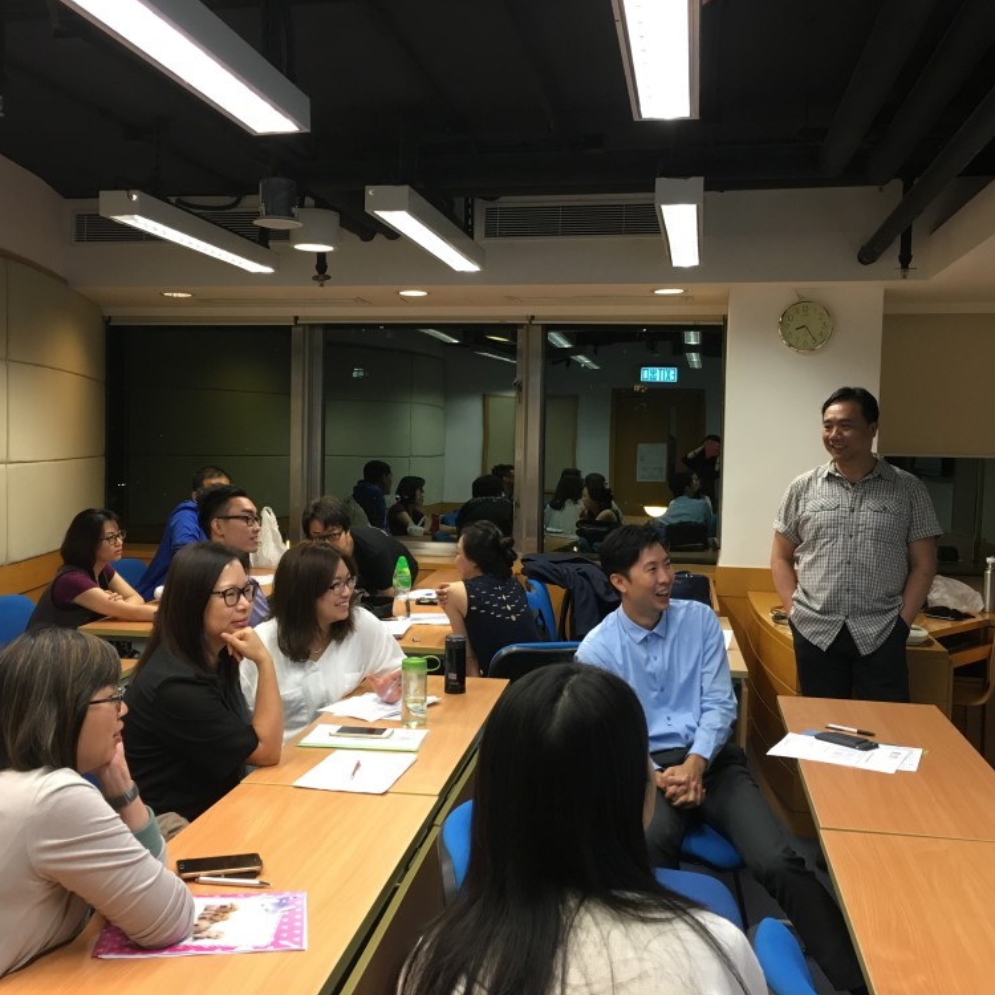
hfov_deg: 47.2
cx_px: 470
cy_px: 487
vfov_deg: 47.2
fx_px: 1138
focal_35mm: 35
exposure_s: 1/33
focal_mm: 4.15
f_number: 2.2
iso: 125
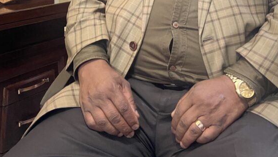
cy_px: -30
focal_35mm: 52
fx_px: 383
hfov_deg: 39.8
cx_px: 154
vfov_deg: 21.5
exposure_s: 1/25
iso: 500
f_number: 1.6
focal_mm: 5.1
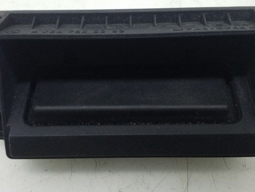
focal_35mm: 45
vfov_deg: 32.2
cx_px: 125
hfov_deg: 42.1
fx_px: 332
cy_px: 97
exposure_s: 1/50
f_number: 1.9
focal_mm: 3.6
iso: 200
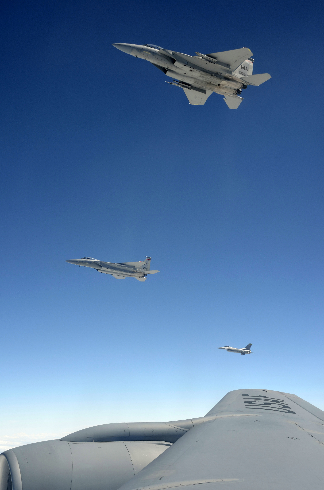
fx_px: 590
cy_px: 245
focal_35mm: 44
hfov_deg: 30.7
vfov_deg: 45.0
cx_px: 162
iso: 100
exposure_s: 1/200
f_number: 11
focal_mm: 29
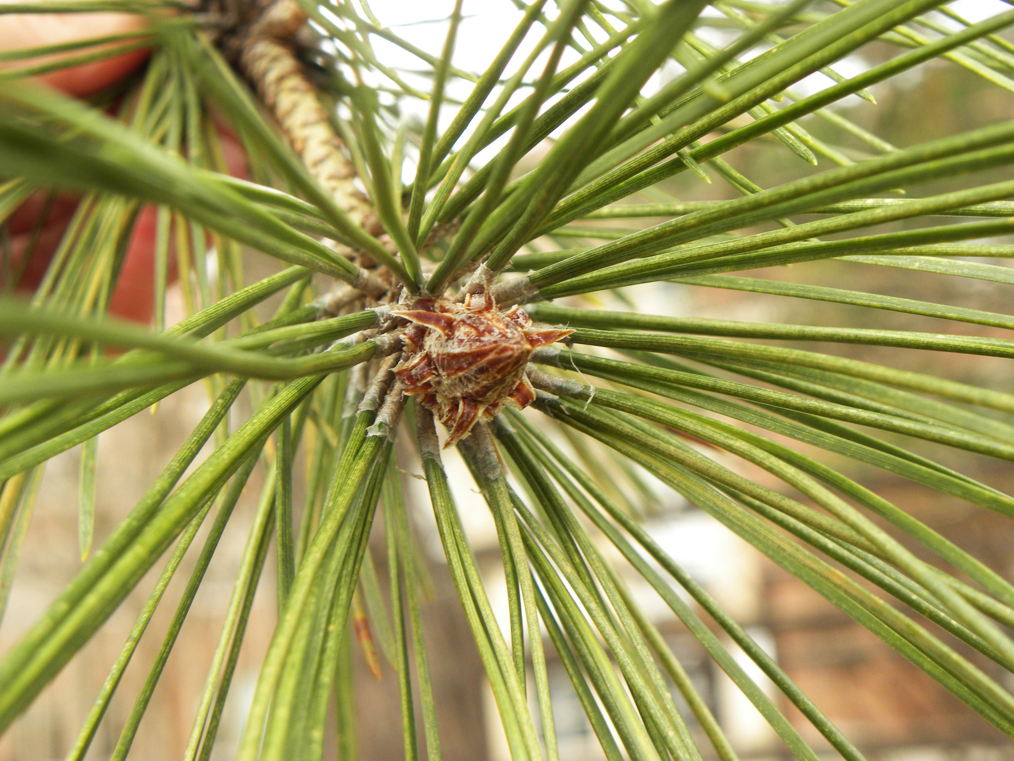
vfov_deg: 22.3
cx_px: 507
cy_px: 380
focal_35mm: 66
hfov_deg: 29.4
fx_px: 1933
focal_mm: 11.8
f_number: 3.5
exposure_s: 1/72.7
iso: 114
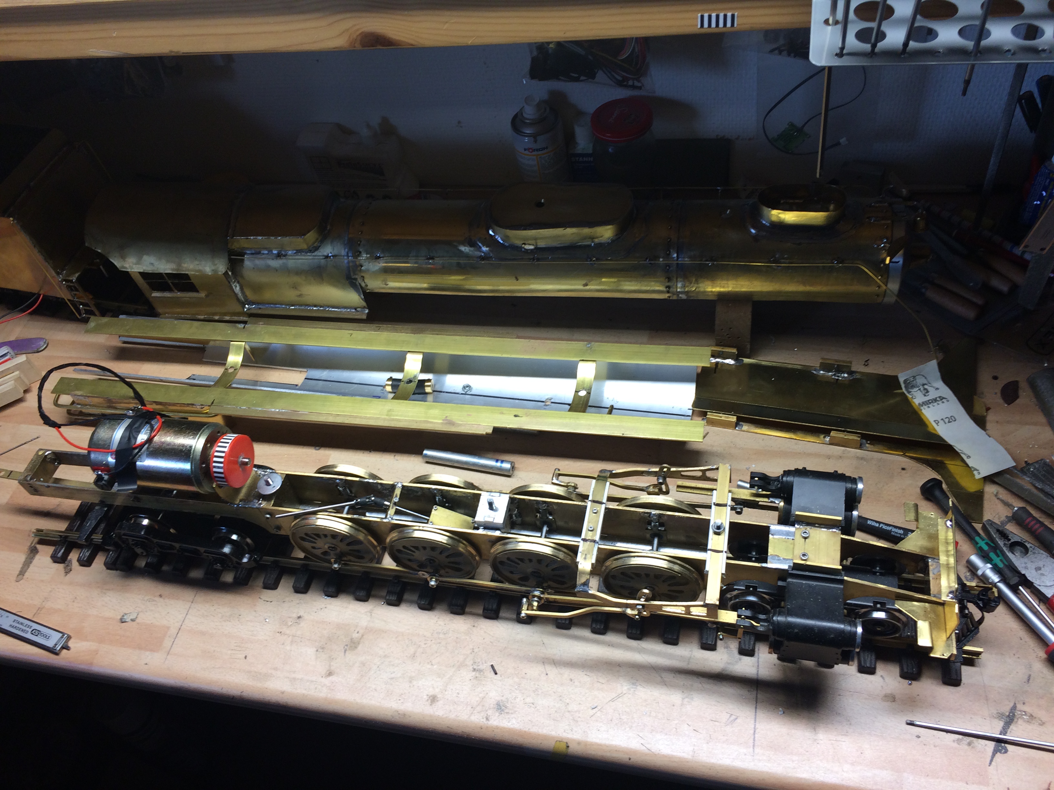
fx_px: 883
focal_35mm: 29
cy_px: 395
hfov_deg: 61.7
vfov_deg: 48.2
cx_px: 527
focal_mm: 4.15
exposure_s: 1/100
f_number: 2.2
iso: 40
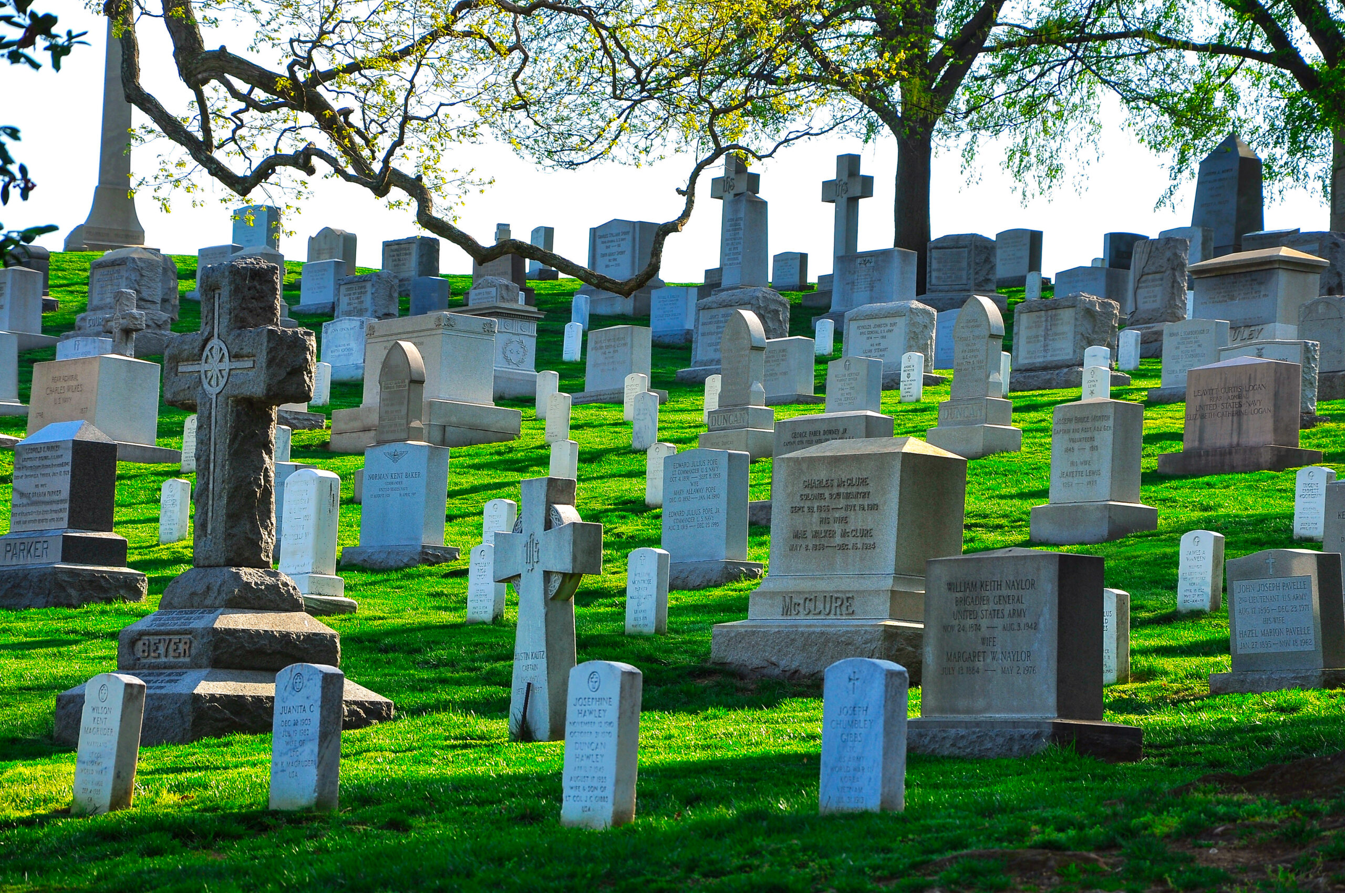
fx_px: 5149
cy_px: 446
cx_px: 672
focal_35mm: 138
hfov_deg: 14.9
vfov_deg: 9.9
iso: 100
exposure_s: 1/200
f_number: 7.1
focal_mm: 92
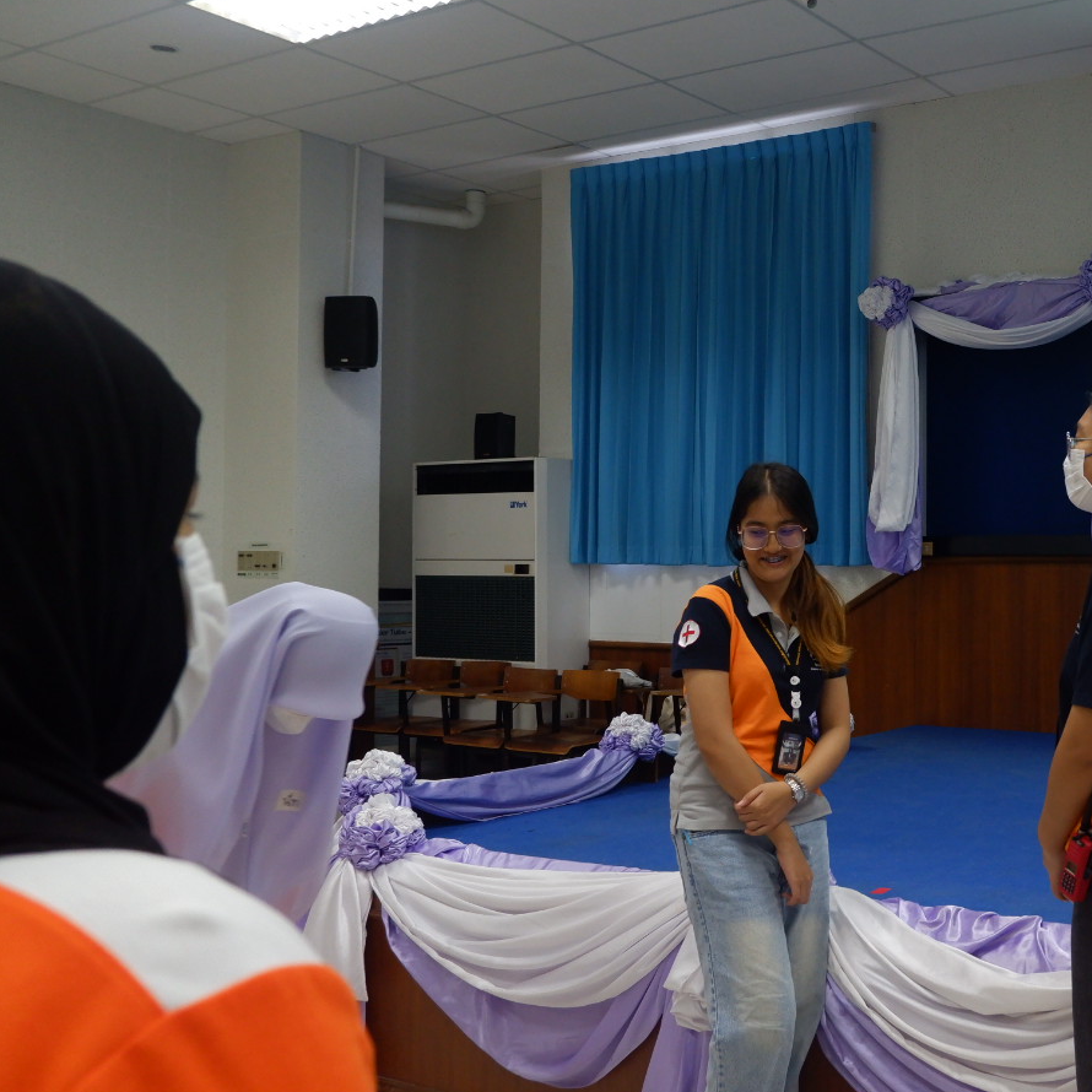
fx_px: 1392
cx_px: 984
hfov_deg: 39.7
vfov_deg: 42.8
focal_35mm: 39
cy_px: 521
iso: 1000
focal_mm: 15
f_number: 3.5
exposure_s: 1/140
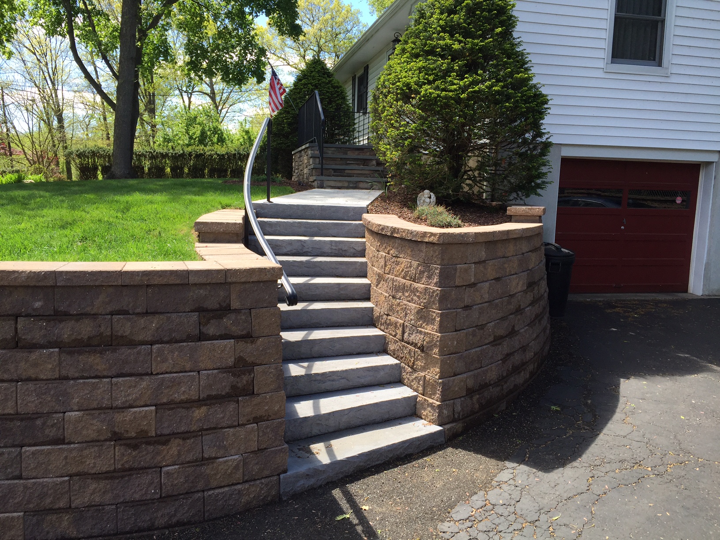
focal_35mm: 29
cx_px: 360
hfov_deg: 61.7
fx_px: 603
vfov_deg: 48.2
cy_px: 270
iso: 32
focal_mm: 4.15
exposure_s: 1/581
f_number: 2.2
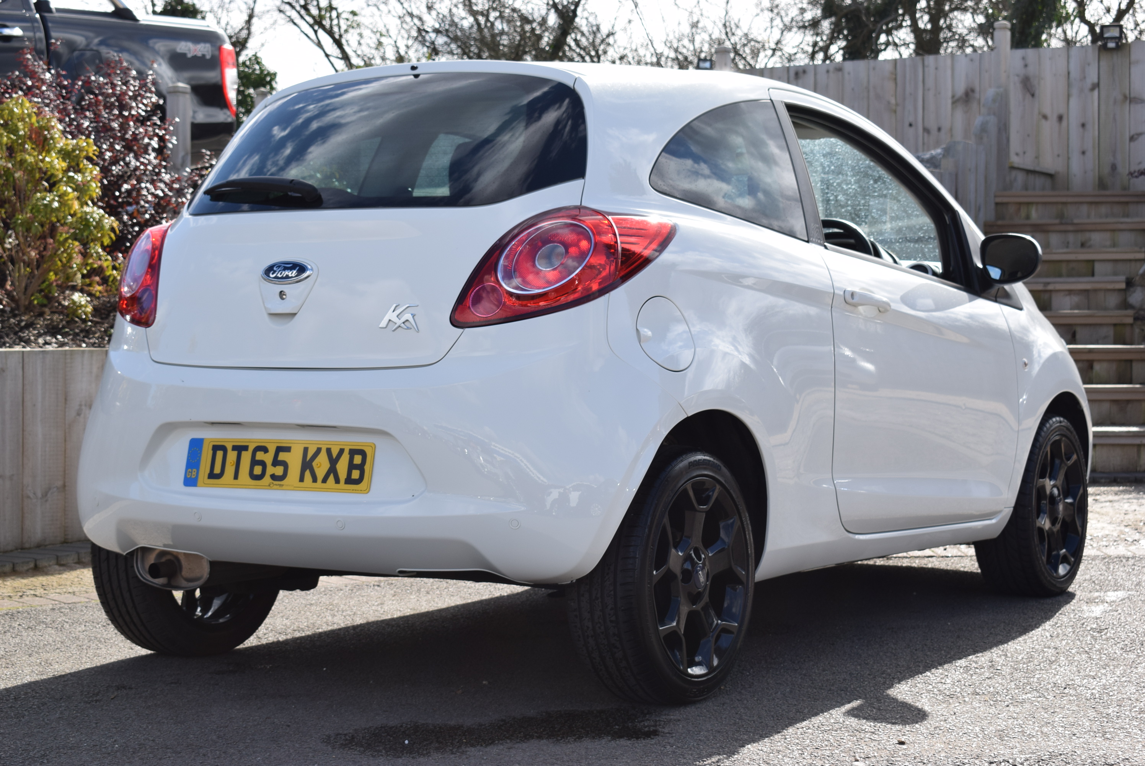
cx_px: 572
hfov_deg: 29.2
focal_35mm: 69
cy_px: 383
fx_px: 2196
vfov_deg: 19.8
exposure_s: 1/320
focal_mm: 46
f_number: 9
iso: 200
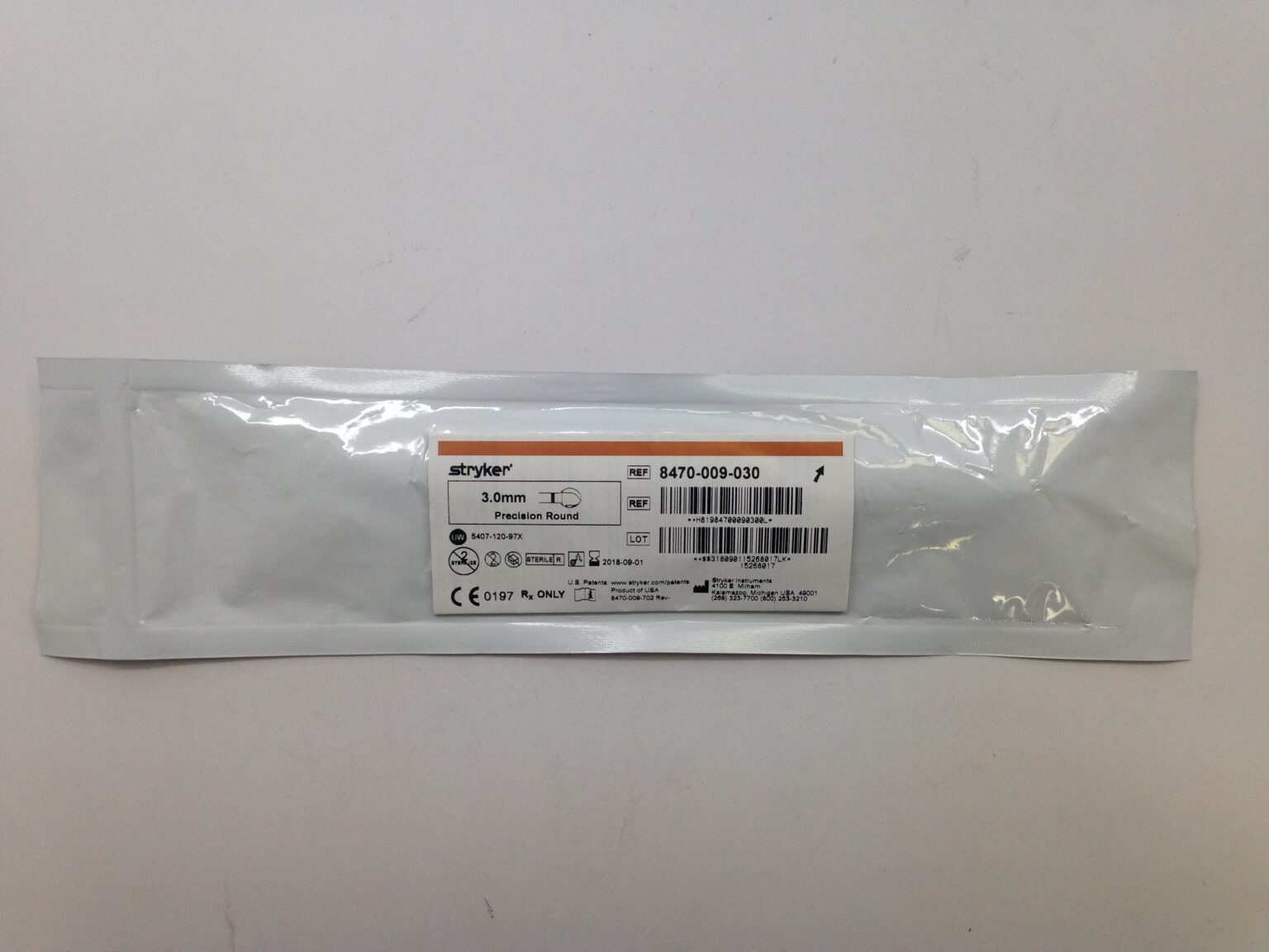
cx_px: 634
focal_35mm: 33
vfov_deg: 42.9
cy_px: 476
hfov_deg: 55.4
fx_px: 1210
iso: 80
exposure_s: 1/120
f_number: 2.4
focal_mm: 4.12
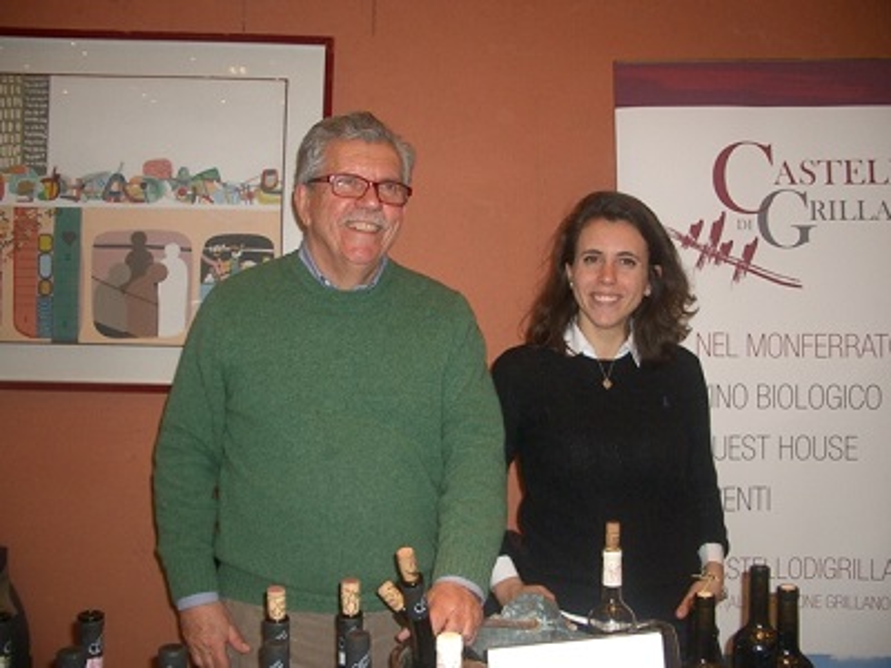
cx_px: 446
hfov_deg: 52.6
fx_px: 901
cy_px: 334
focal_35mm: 35
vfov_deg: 40.7
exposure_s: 1/40
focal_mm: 5.8
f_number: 2.6
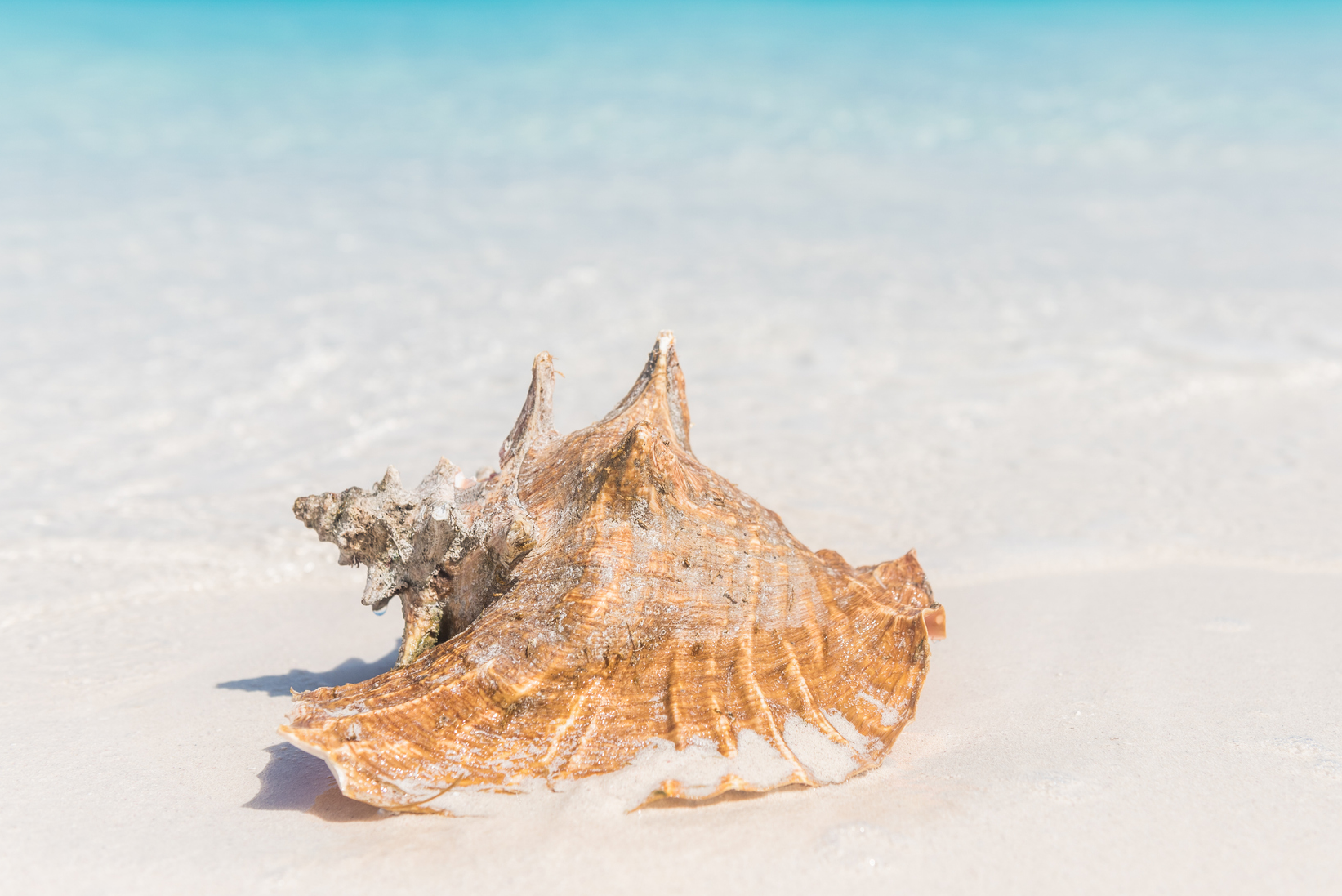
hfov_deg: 40.2
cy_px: 410
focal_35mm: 49
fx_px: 1827
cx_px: 781
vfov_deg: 27.5
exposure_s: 1/1250
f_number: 4.5
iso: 100
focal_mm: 38
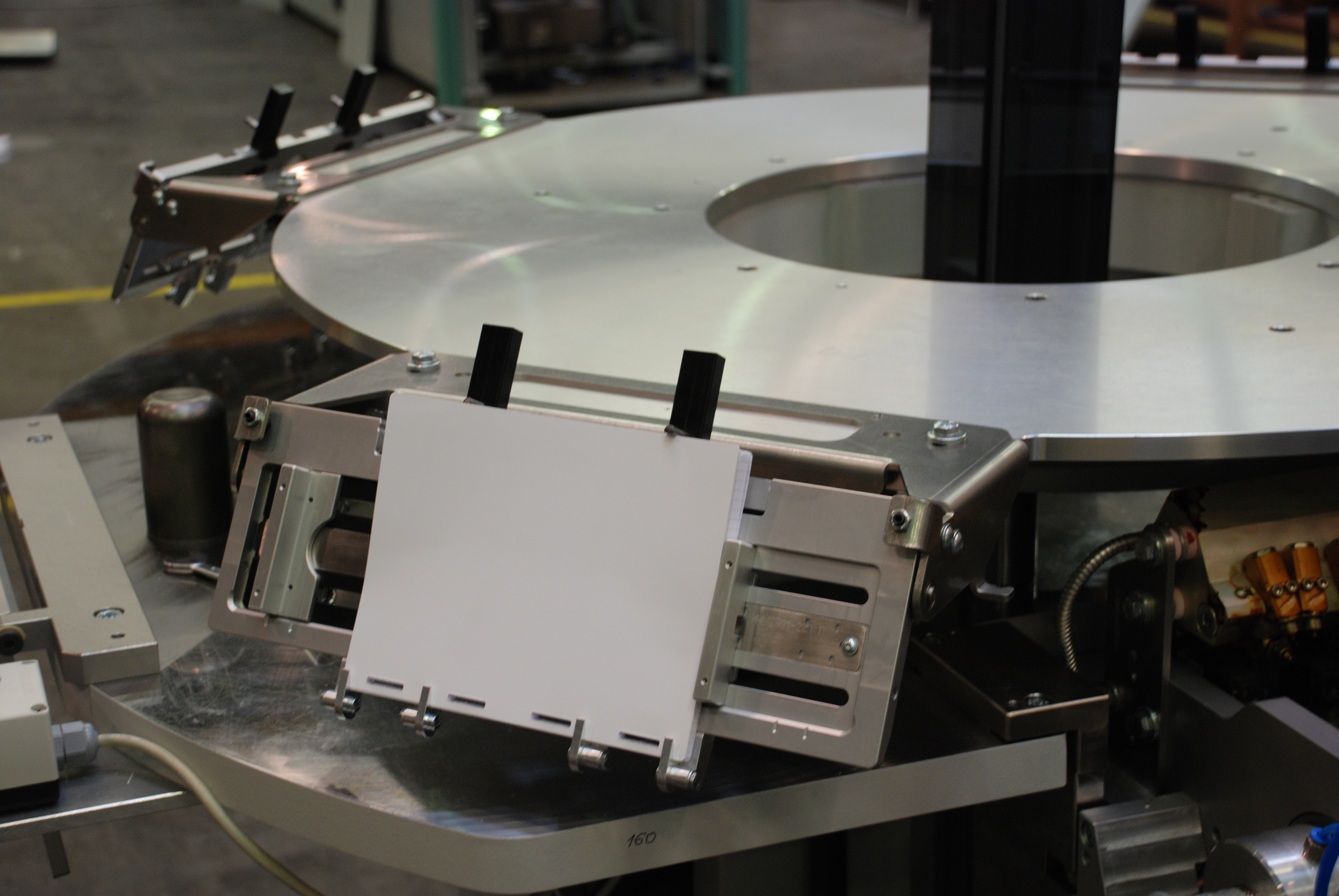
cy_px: 448
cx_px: 670
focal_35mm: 60
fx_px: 2234
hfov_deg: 33.4
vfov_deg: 22.7
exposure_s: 1/30
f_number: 4.5
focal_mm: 40
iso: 400
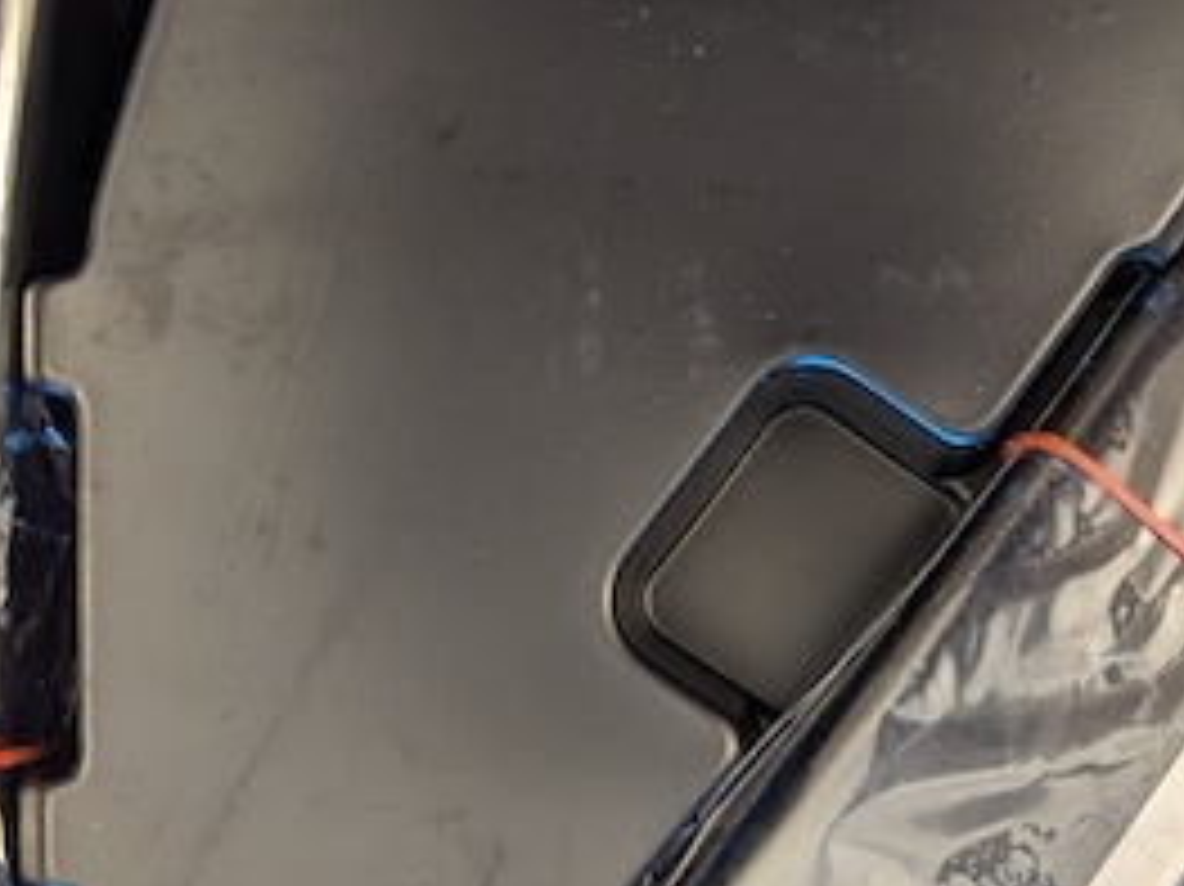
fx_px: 2496
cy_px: 535
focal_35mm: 73
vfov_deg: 20.1
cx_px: 675
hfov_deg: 26.7
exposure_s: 1/40
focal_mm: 6.81
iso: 198
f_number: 1.85
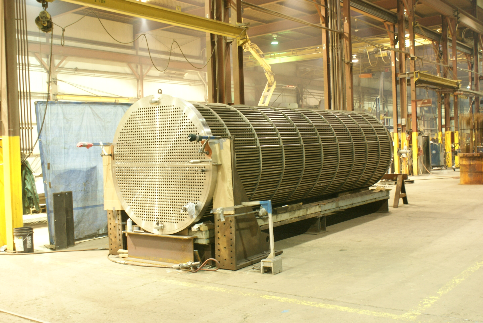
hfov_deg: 49.5
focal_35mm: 39
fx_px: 524
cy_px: 162
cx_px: 242
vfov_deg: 34.3
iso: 400
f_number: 4.5
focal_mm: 26
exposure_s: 1
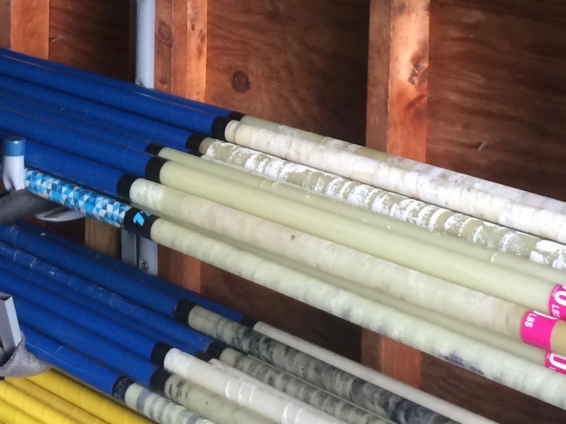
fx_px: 1308
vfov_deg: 17.3
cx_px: 101
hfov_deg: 24.0
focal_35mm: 80
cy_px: -131
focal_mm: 4.15
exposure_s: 1/33
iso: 100
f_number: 2.2
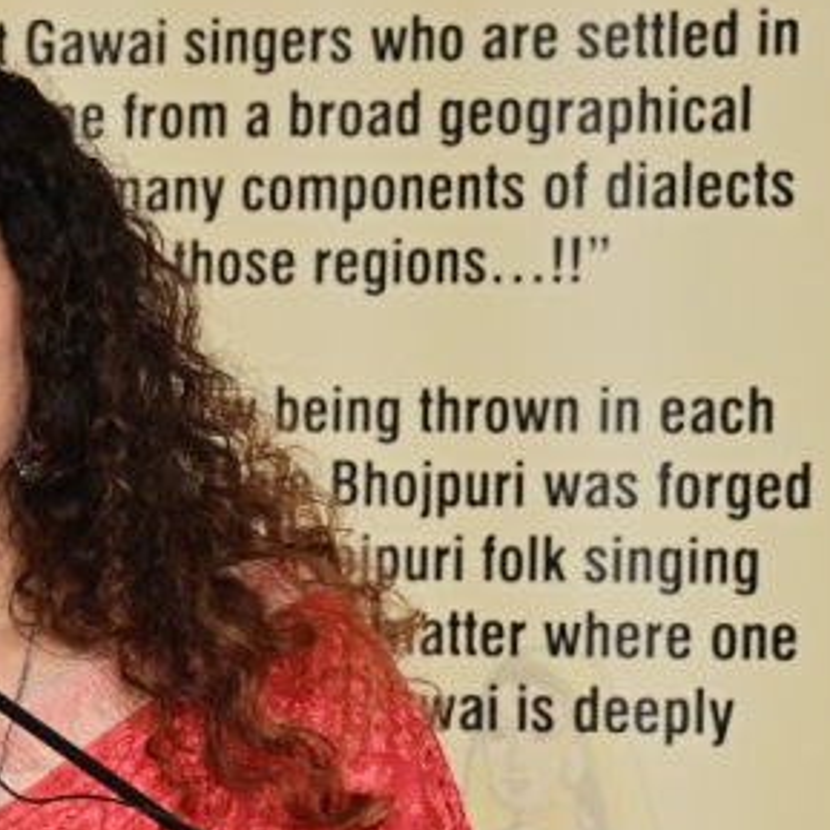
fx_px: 9467
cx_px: -187
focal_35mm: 349
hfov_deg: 5.0
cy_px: 507
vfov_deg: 5.0
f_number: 5.6
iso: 2000
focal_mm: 116
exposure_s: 1/200
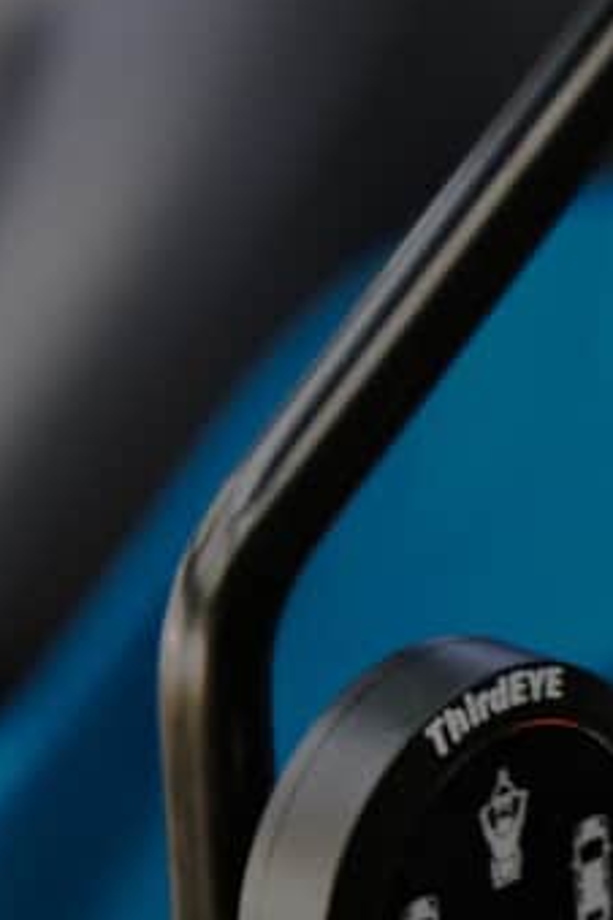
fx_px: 6410
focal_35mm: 251
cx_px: 679
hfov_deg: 5.5
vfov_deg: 8.2
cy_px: 358
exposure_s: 1/13
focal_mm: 55
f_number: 4.5
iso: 250
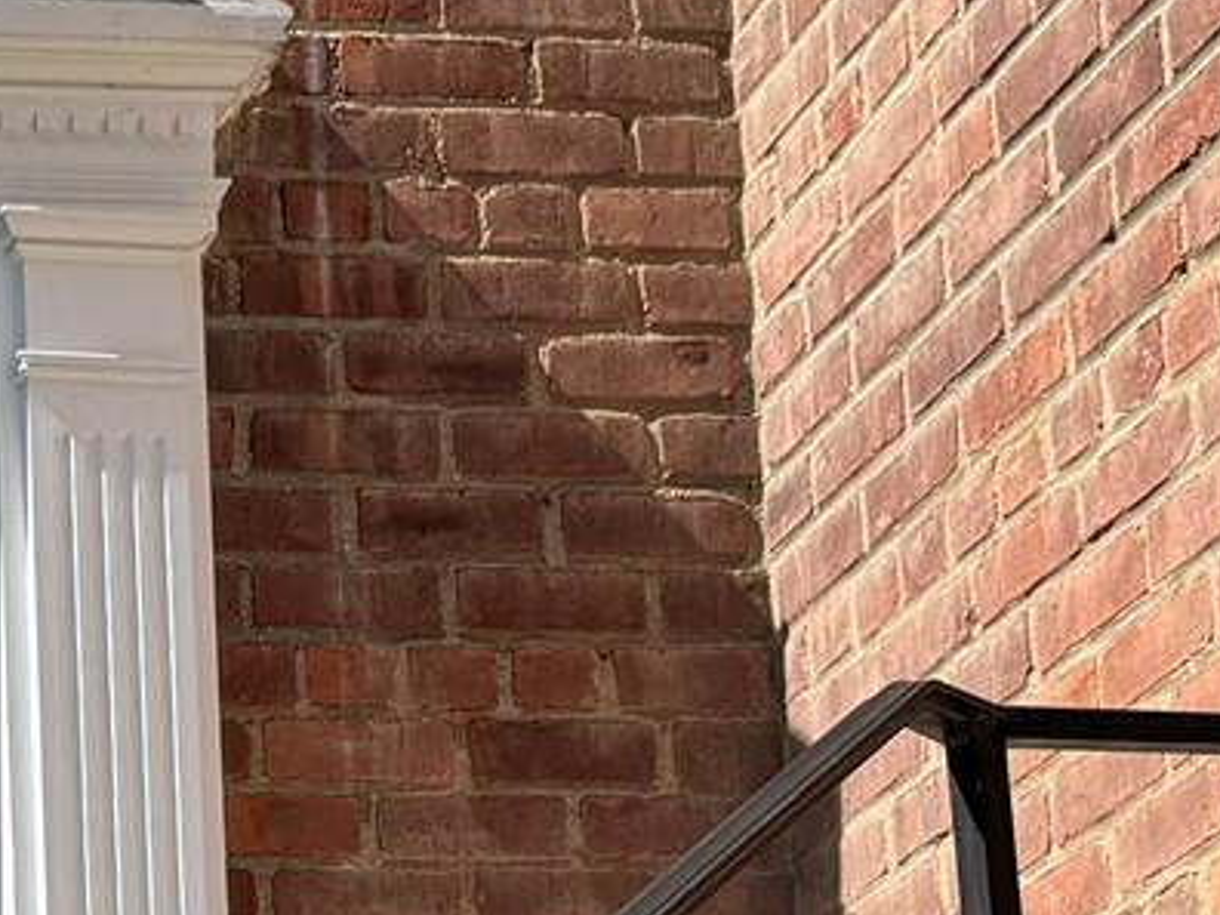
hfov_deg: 15.1
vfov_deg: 11.4
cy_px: 1389
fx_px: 4370
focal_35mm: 124
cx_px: -416
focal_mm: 6.76
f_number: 1.78
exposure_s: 1/2833
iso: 80
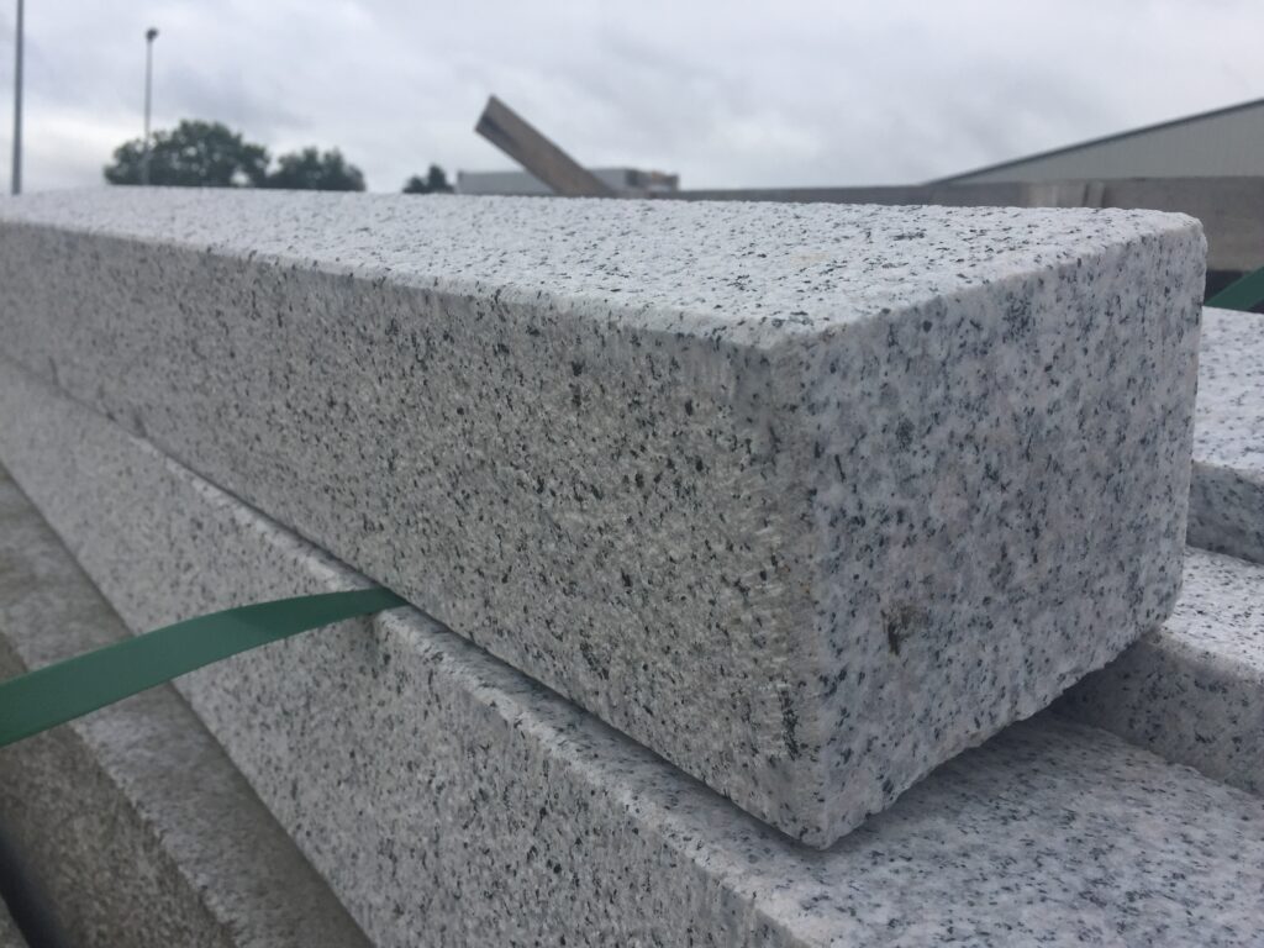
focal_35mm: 29
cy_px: 474
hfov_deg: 61.7
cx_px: 632
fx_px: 1059
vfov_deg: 48.2
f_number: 2.2
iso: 32
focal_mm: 4.15
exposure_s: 1/1099
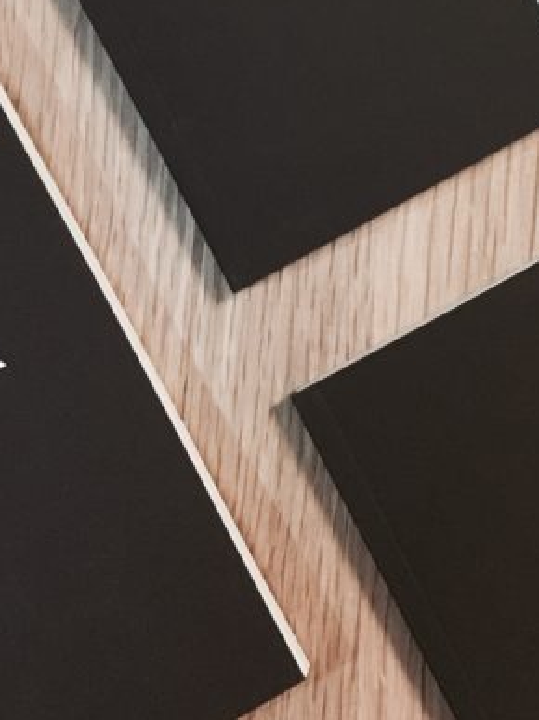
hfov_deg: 19.3
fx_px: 1558
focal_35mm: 75
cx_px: 489
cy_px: -45
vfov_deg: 24.5
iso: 250
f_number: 2.2
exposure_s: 1/17
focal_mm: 4.15
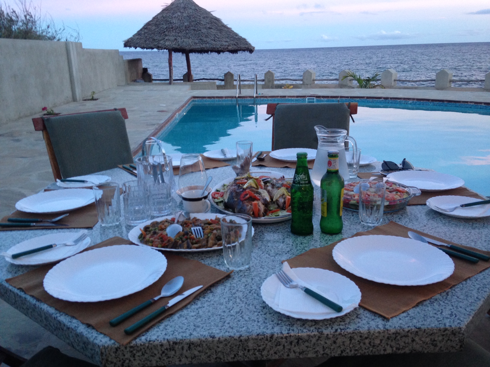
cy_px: 184
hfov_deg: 55.4
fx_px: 467
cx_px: 245
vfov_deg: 42.9
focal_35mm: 33
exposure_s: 1/20
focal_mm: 4.12
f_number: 2.4
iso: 160
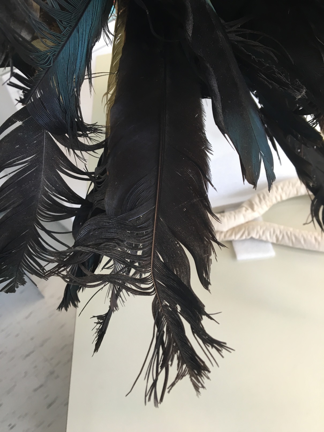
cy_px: 216
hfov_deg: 48.2
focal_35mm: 29
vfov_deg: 61.7
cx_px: 162
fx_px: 362
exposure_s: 1/30
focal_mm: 4.15
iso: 50
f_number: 2.2
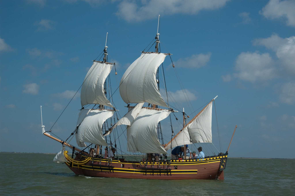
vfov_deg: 23.7
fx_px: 467
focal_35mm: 57
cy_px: 98
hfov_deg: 35.1
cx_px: 148
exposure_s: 1/500
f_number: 7.1
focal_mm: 38
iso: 250
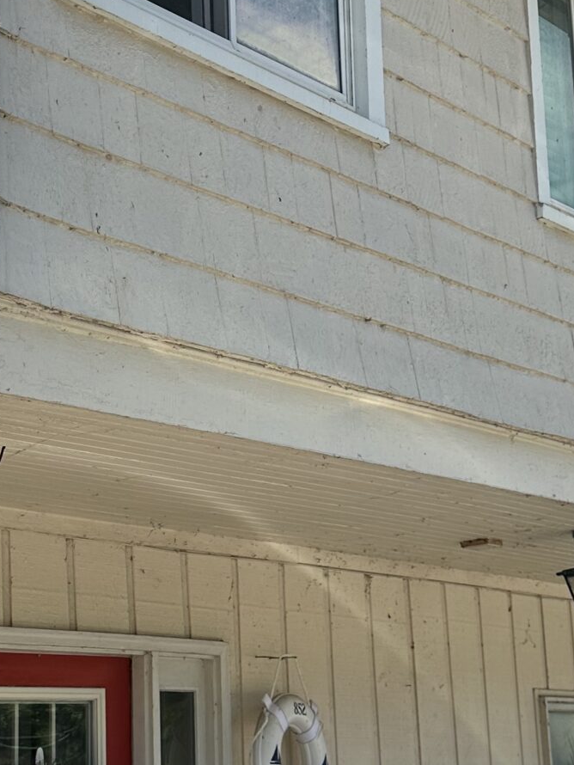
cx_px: 166
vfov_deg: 28.2
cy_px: 387
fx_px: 1525
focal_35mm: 69
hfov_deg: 21.2
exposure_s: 1/3472
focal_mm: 6.86
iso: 80
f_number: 1.78
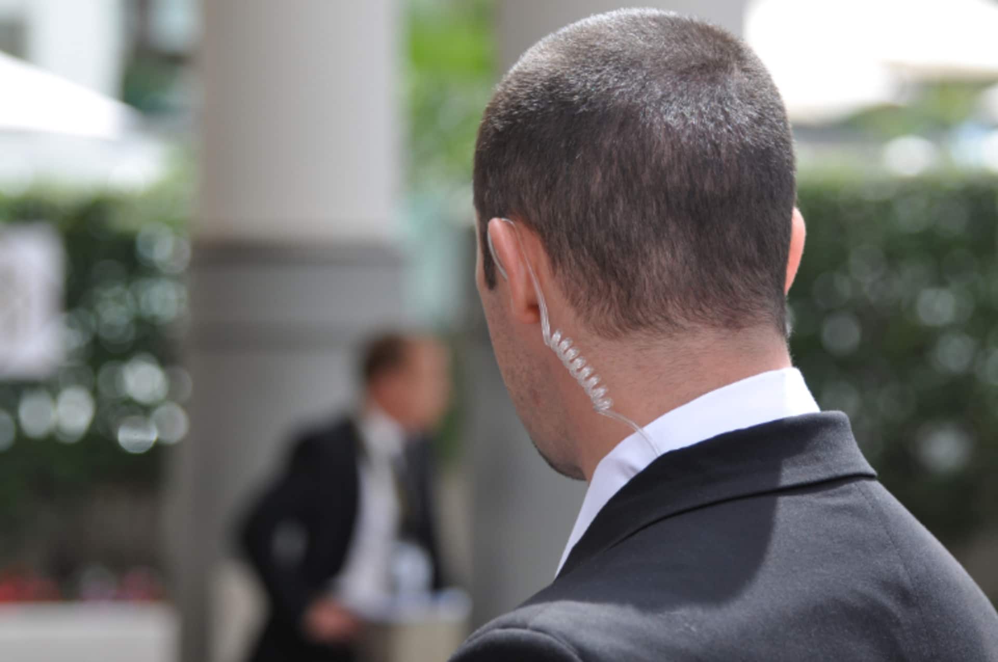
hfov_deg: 14.0
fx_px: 4070
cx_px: 499
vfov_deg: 9.3
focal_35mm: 147
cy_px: 331
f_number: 5
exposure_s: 1/500
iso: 200
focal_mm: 98
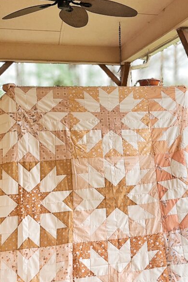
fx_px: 345
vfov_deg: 44.3
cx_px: 139
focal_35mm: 44
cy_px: 166
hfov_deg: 30.0
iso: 80
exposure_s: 1/532
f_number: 1.78
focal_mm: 6.86
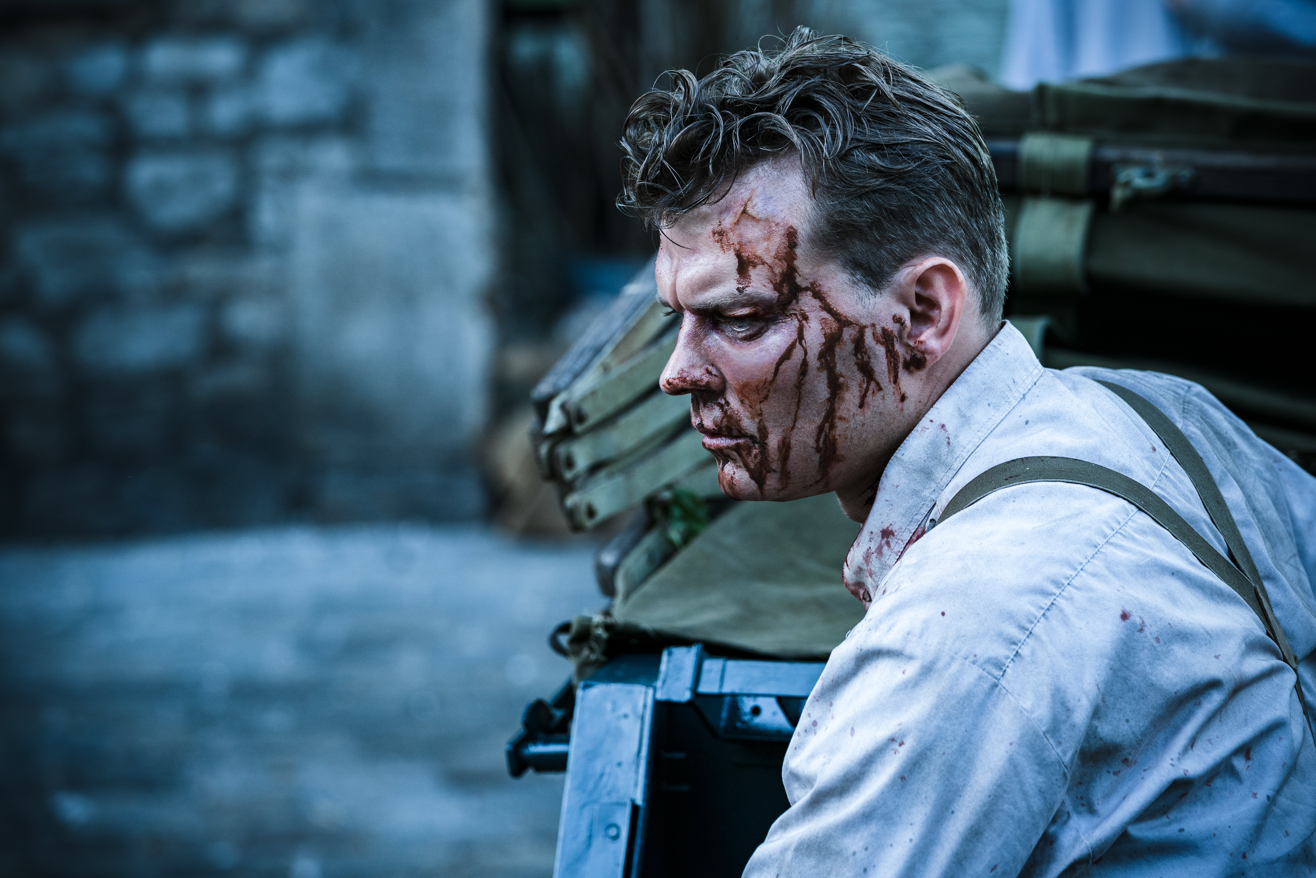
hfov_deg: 11.9
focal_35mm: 173
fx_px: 6324
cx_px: 658
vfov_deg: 7.9
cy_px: 439
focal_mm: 173
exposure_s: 1/500
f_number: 5.6
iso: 400
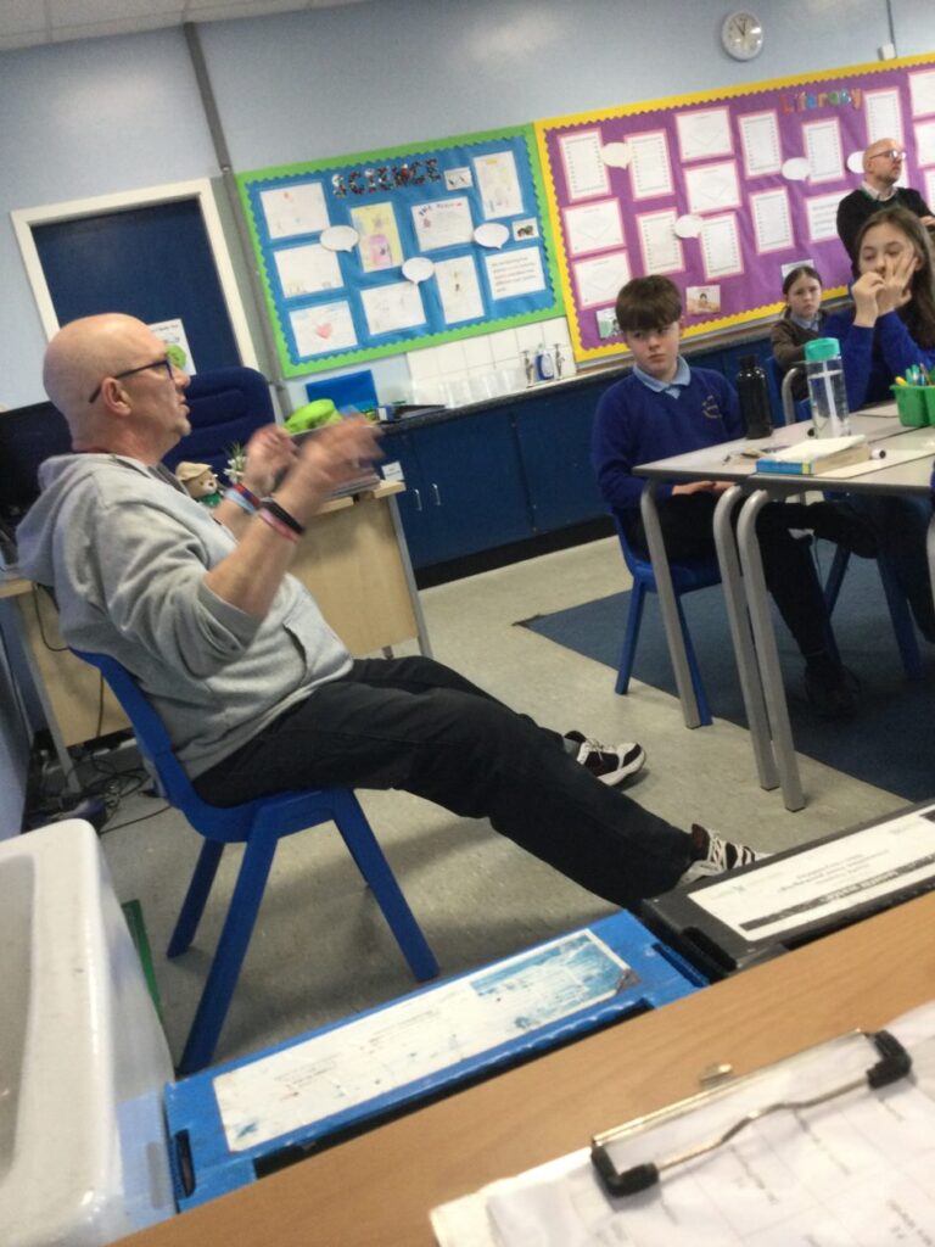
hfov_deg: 45.4
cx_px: 468
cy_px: 624
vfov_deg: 58.4
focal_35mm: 31
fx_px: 1116
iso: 100
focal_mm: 3.3
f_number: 2.4
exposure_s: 1/33
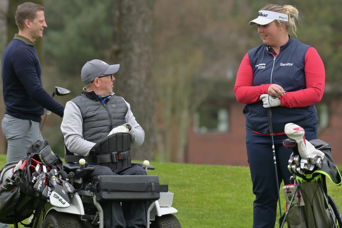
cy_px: 114
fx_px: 4417
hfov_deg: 4.4
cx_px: 171
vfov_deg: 3.0
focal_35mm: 465
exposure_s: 1/160
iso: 100
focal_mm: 310
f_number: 5.6
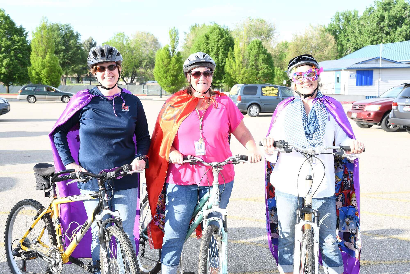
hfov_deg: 43.6
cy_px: 137
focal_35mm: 45
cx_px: 205
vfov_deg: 29.9
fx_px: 512
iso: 100
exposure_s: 1/100
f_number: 5.6
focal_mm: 30
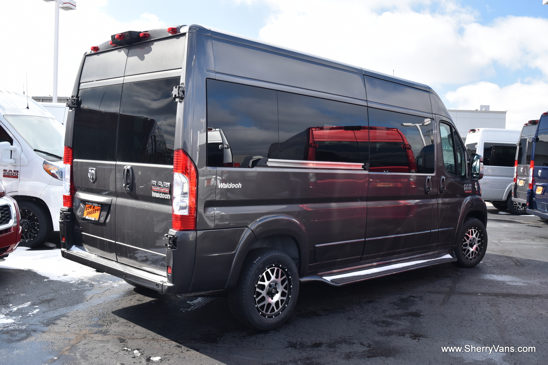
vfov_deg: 36.9
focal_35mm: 36
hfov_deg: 53.1
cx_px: 274
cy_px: 182
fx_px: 548
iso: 400
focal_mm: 24
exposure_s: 1/200
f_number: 7.1
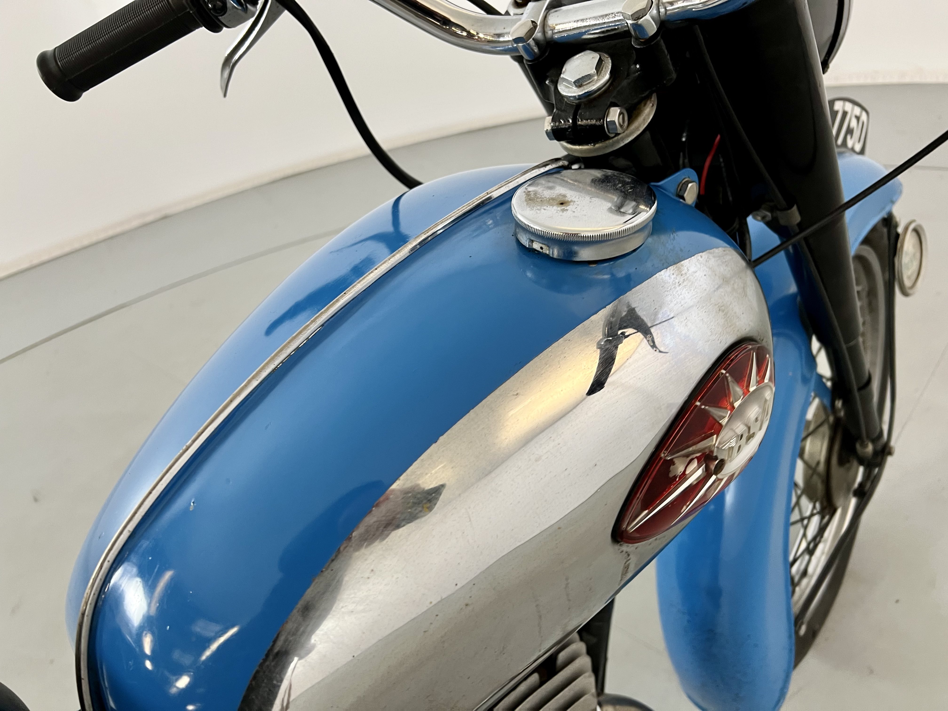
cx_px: 474
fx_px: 712
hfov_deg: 67.3
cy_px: 356
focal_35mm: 26
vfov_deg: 53.1
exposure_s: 1/50
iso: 80
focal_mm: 5.7
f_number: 1.5
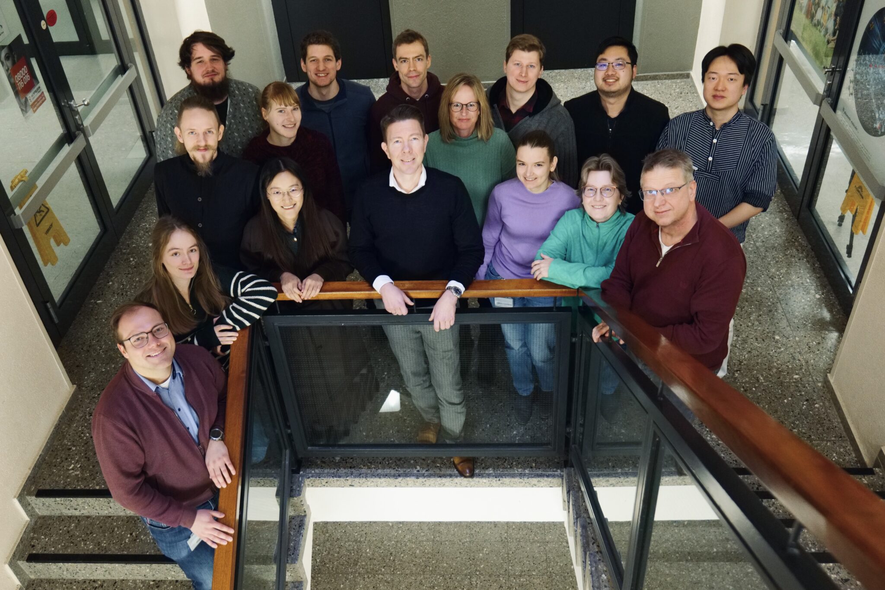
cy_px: 295
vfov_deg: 45.0
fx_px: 713
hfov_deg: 63.7
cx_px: 442
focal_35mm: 29
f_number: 4.1
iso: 6400
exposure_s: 1/60
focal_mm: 29
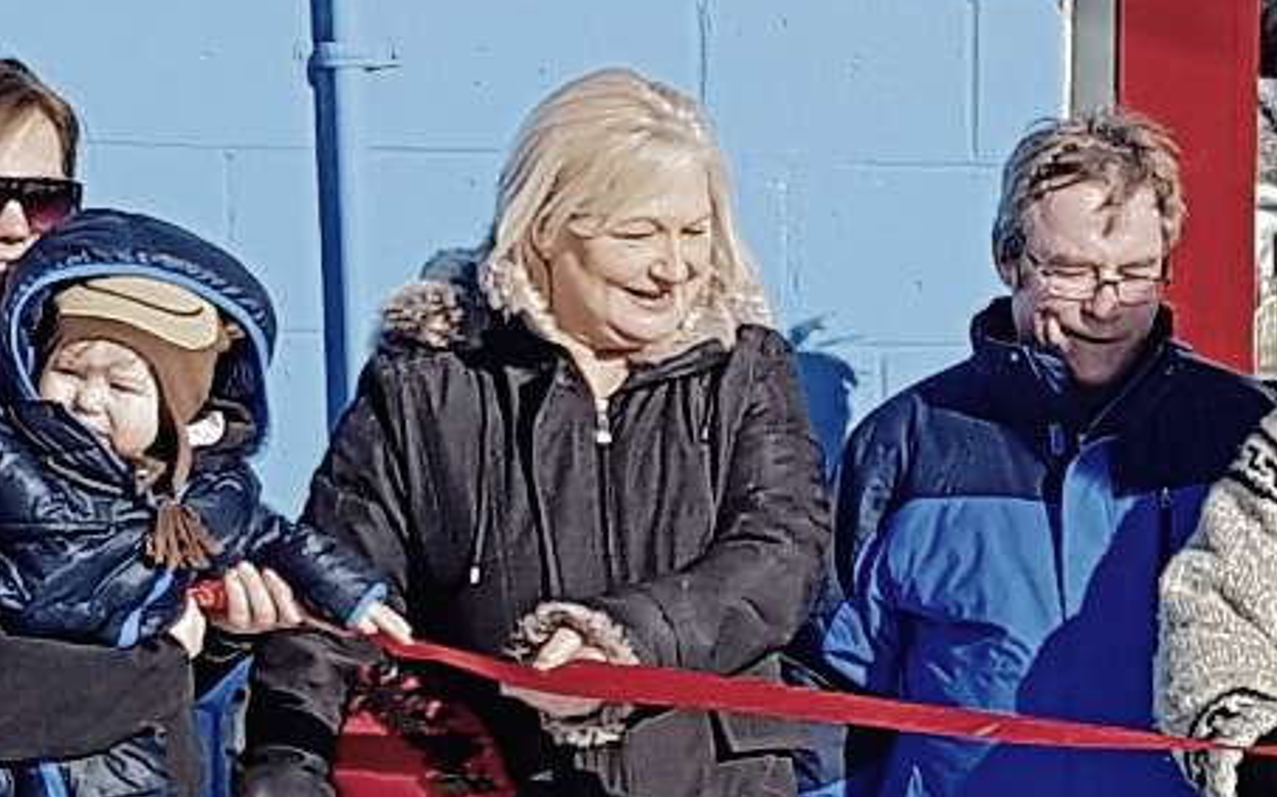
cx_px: 1418
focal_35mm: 73
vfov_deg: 17.5
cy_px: 786
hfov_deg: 26.0
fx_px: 2540
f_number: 1.7
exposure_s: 1/2768
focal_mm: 4.2
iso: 50
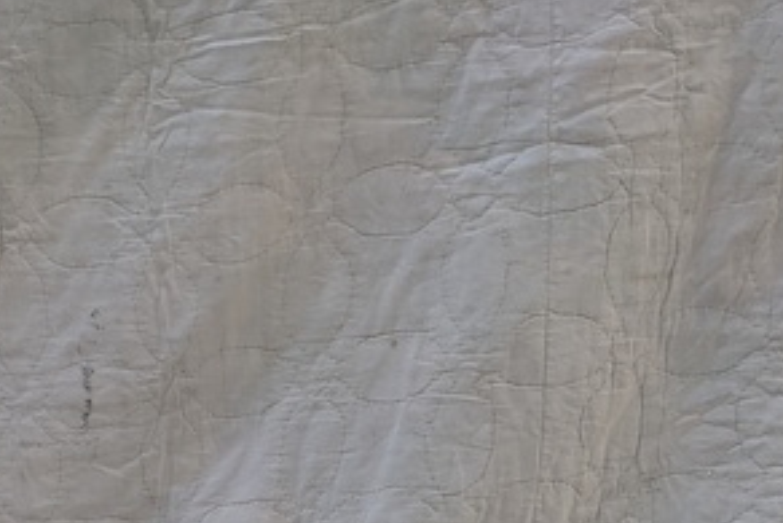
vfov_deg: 16.6
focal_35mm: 77
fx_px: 1676
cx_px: 263
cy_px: 703
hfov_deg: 26.2
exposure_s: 1/60
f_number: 1.73
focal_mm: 4.38
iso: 79
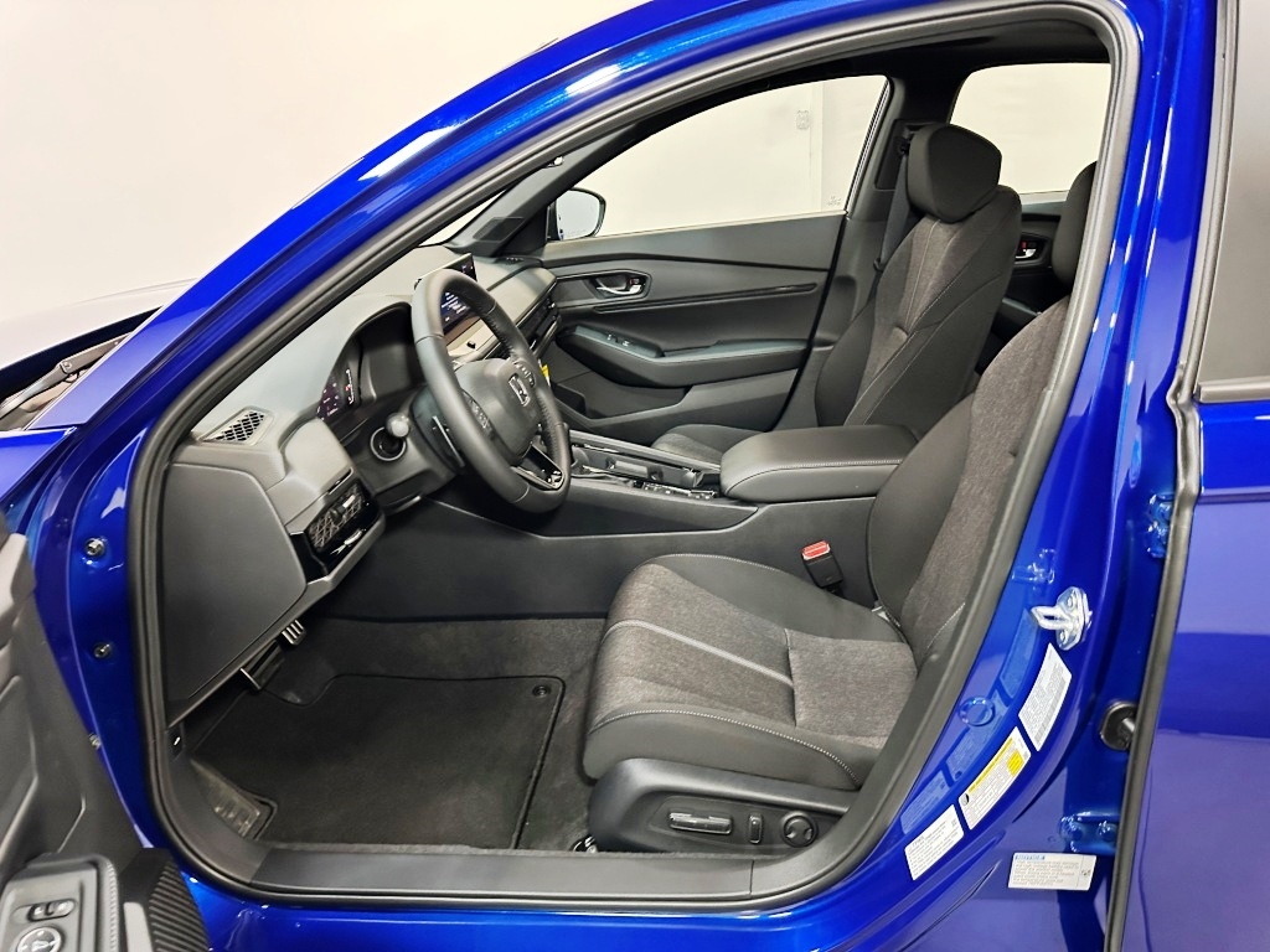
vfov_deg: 56.8
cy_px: 476
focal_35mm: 24
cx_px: 635
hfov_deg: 71.6
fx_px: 881
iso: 800
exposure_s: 1/30
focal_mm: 6.86
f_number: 1.78
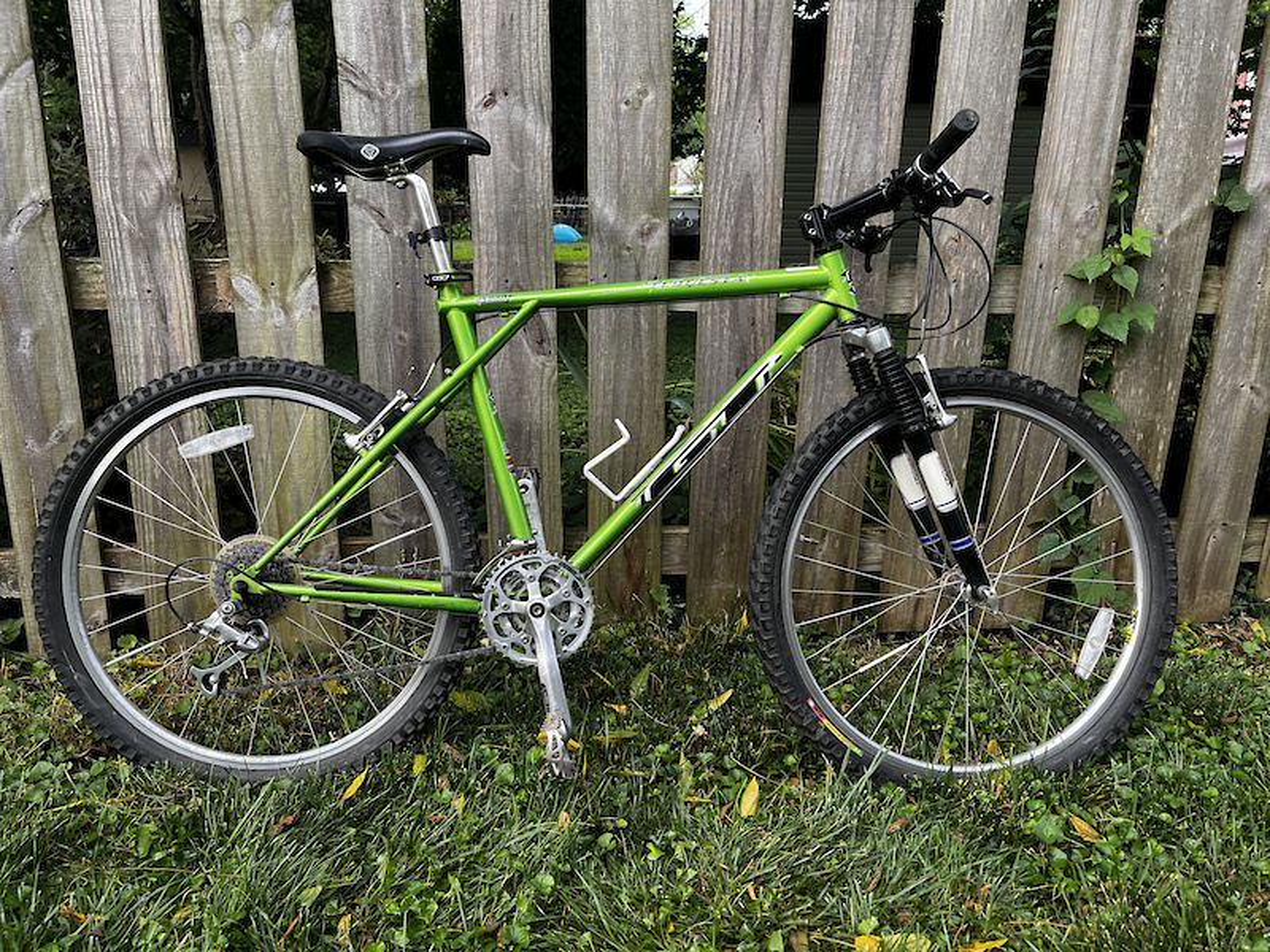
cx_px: 635
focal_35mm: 26
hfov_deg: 67.3
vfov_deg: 53.1
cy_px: 476
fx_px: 954
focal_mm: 5.1
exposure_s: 1/122
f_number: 1.6
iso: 100
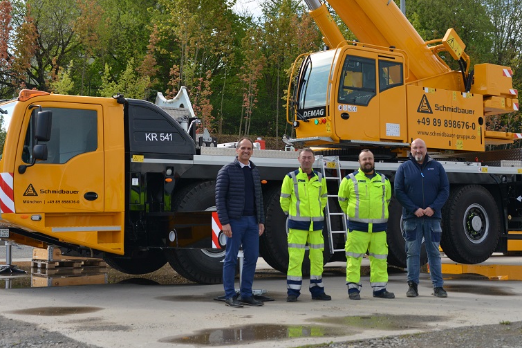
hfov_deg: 35.1
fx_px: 826
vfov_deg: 23.7
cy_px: 123
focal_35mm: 57
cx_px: 266
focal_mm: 42
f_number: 4
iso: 800
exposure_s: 1/6400
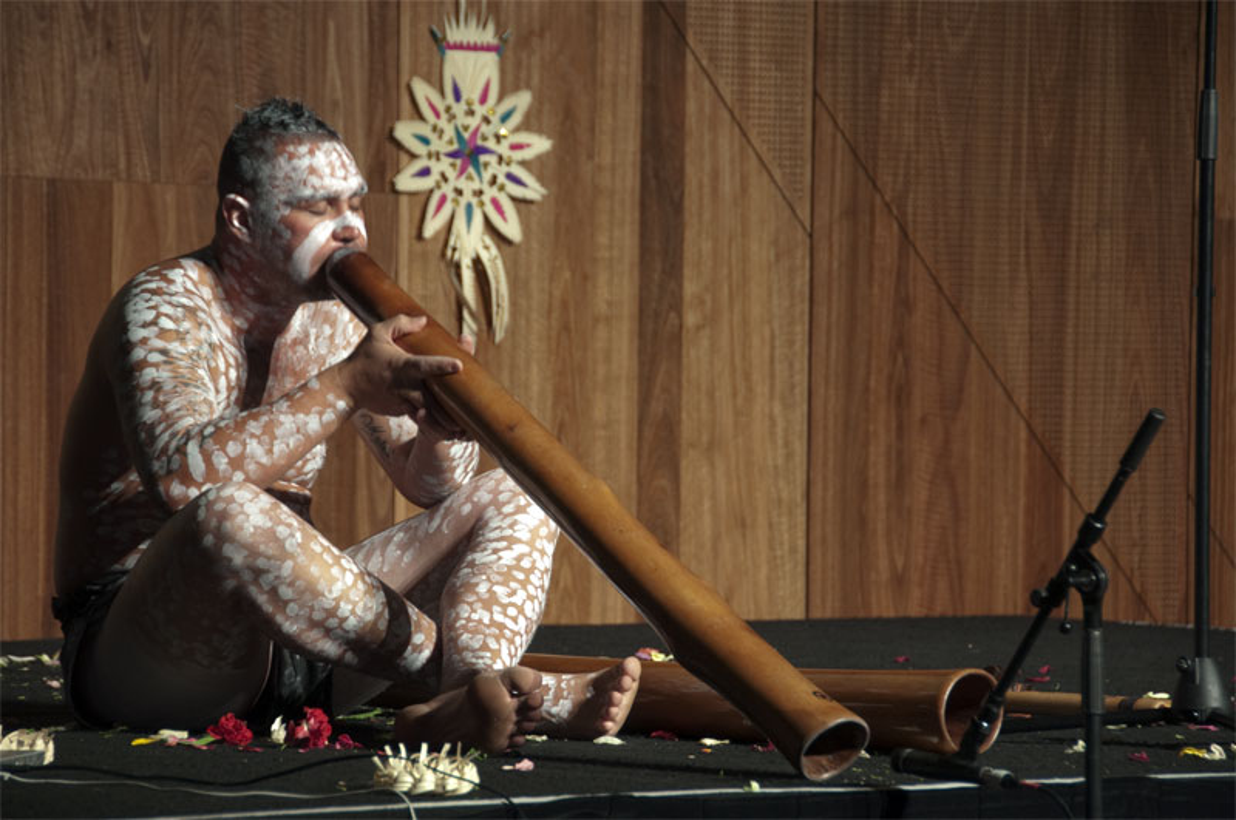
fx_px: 5760
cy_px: 410
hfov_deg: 12.2
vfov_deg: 8.1
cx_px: 618
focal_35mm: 168
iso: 800
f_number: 5.3
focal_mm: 112
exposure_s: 1/6
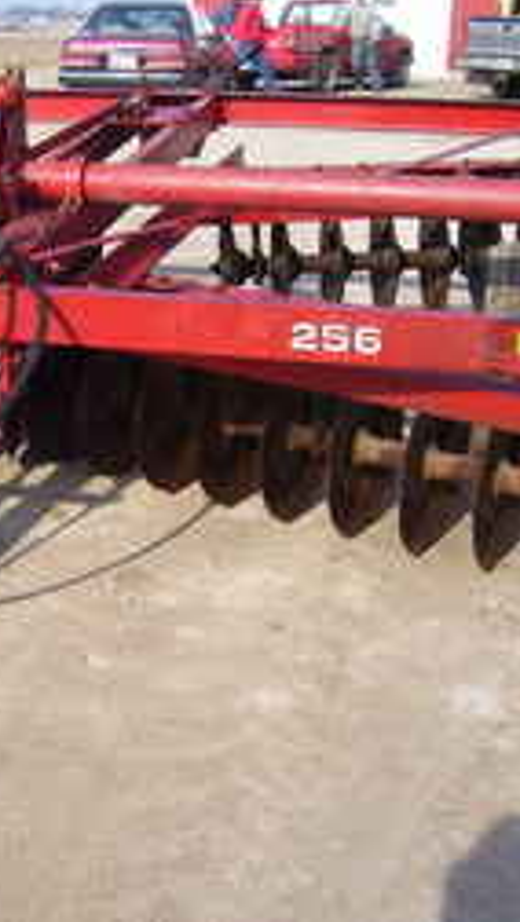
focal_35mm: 55
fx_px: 1346
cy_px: 454
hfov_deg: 21.6
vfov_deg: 37.8
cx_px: 103
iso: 80
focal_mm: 6
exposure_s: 1/350
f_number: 4.8
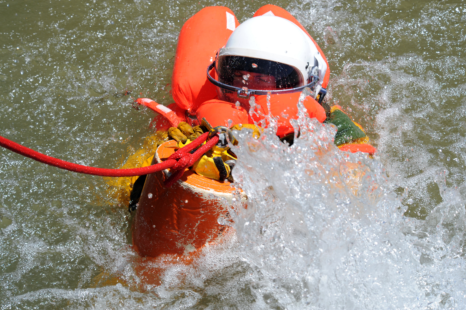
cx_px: 234
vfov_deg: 16.6
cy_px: 154
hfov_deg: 24.8
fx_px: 1061
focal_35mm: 82
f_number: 11
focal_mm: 80
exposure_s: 1/640
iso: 400
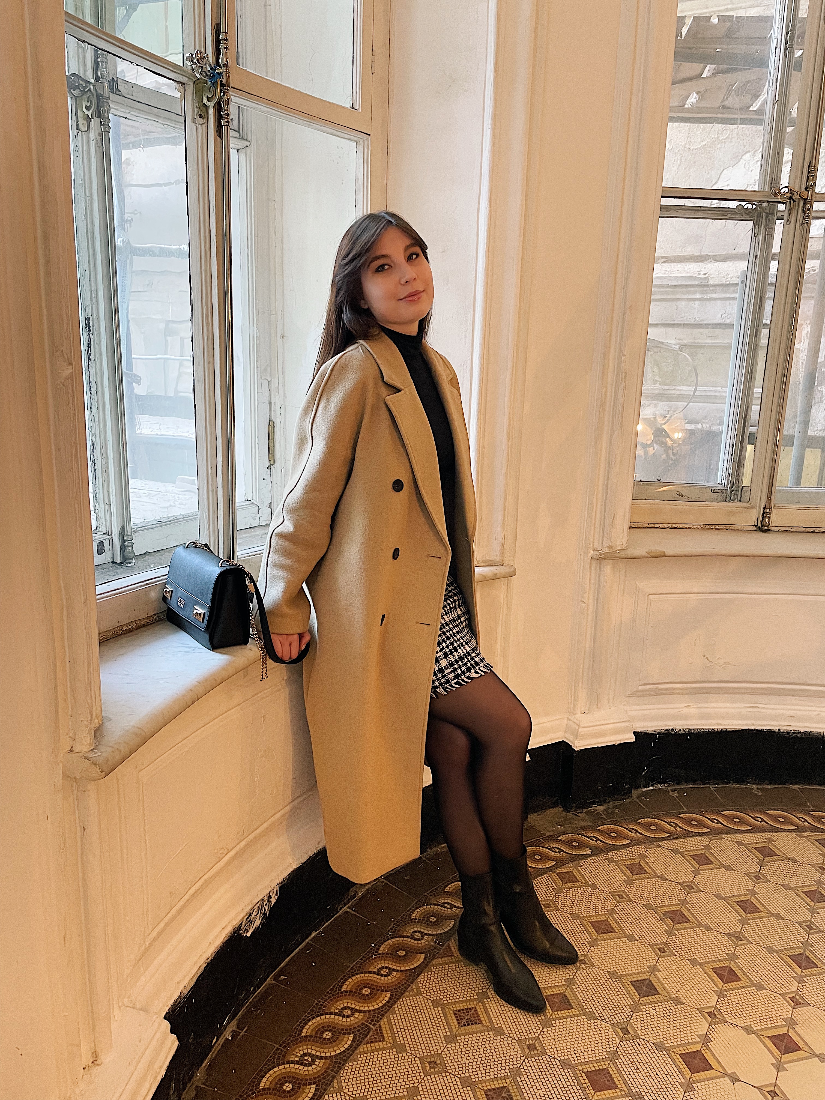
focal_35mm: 26
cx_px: 412
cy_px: 550
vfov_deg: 67.3
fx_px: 826
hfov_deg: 53.1
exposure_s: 1/50
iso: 200
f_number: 1.6
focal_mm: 4.2
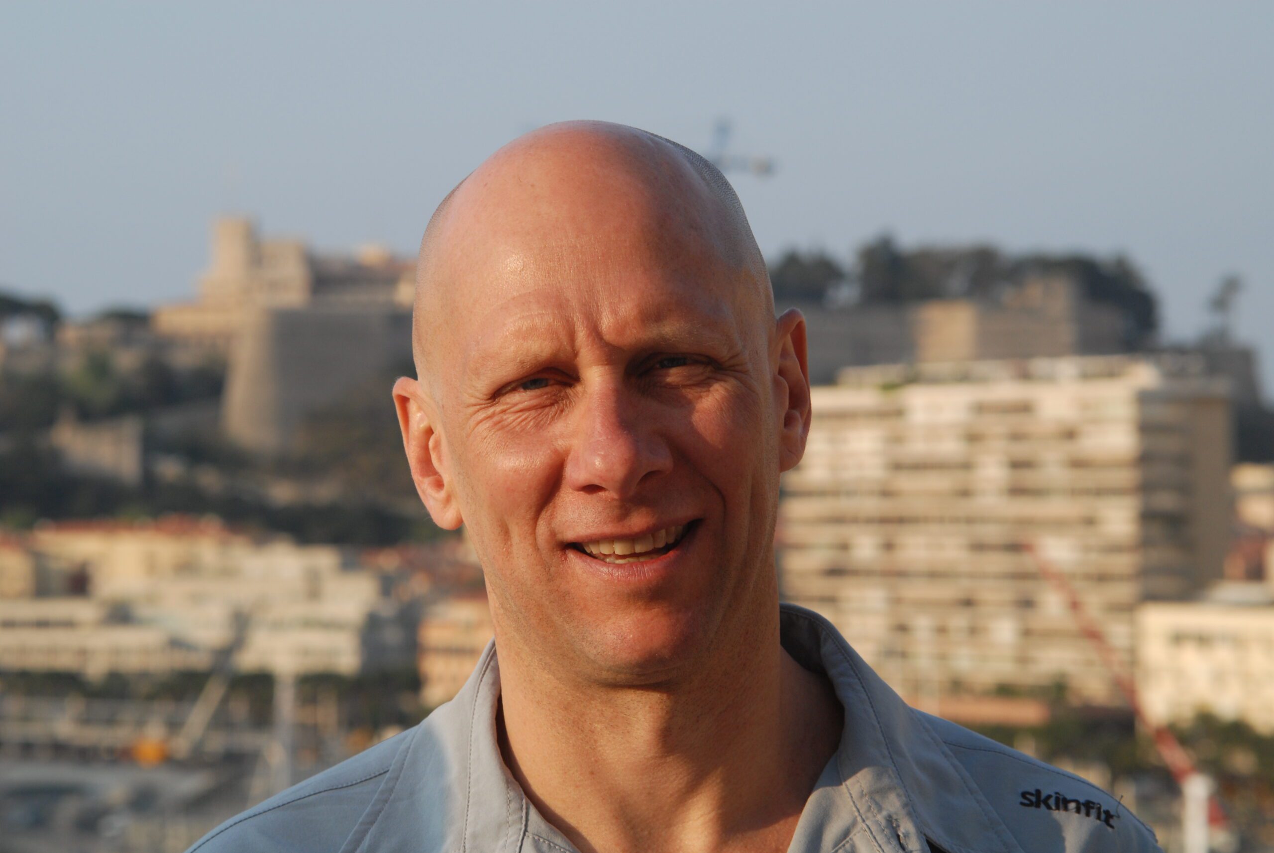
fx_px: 3986
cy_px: 426
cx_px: 637
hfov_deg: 18.2
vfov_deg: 12.2
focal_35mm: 112
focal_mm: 75
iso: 250
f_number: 8
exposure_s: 1/250
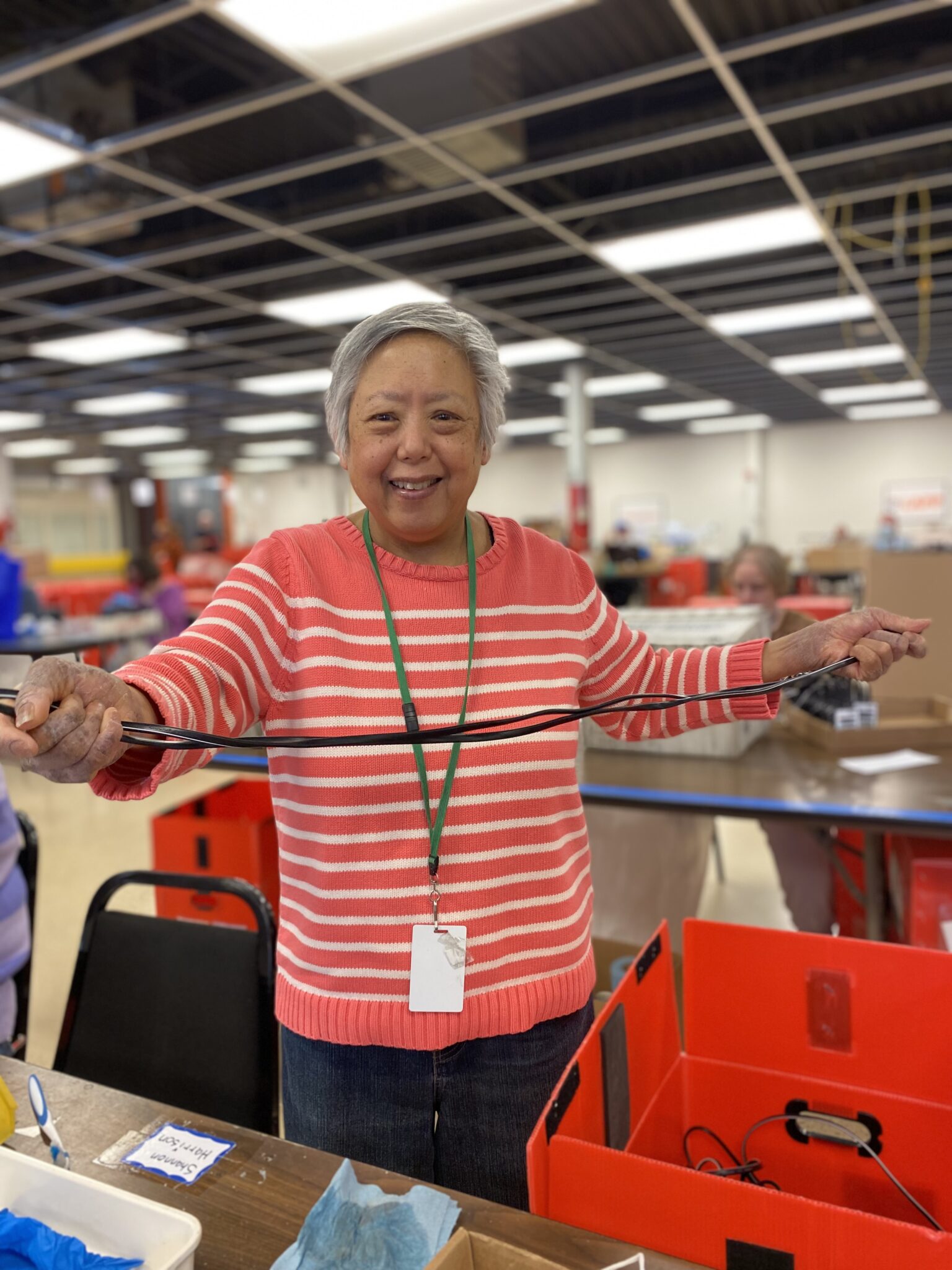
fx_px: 953
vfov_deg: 67.3
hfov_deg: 53.1
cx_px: 476
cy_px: 635
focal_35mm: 26
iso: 125
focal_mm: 4.25
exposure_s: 1/60
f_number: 1.8
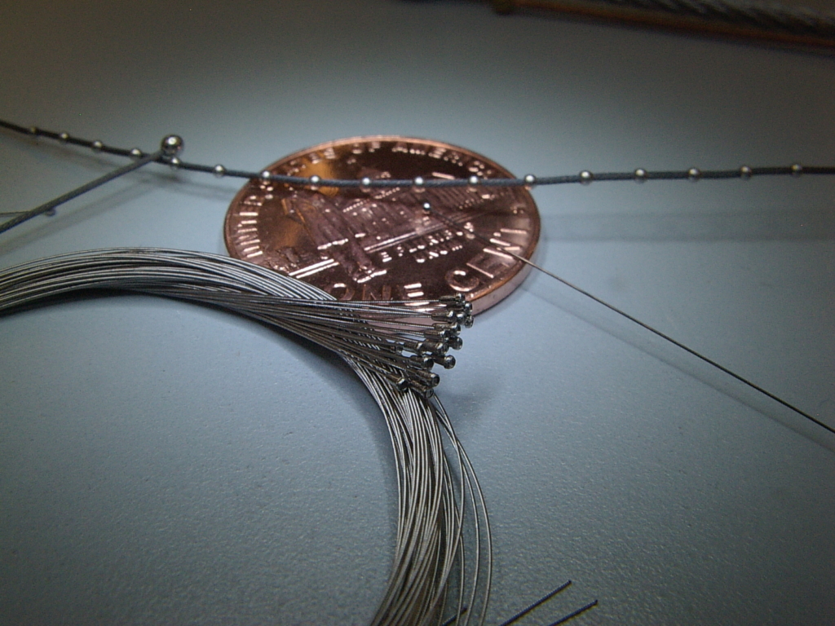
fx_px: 893
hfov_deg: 50.1
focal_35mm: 37
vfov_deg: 38.7
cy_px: 313
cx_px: 418
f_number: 6.2
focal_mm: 5.8
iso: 100
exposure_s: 1/150
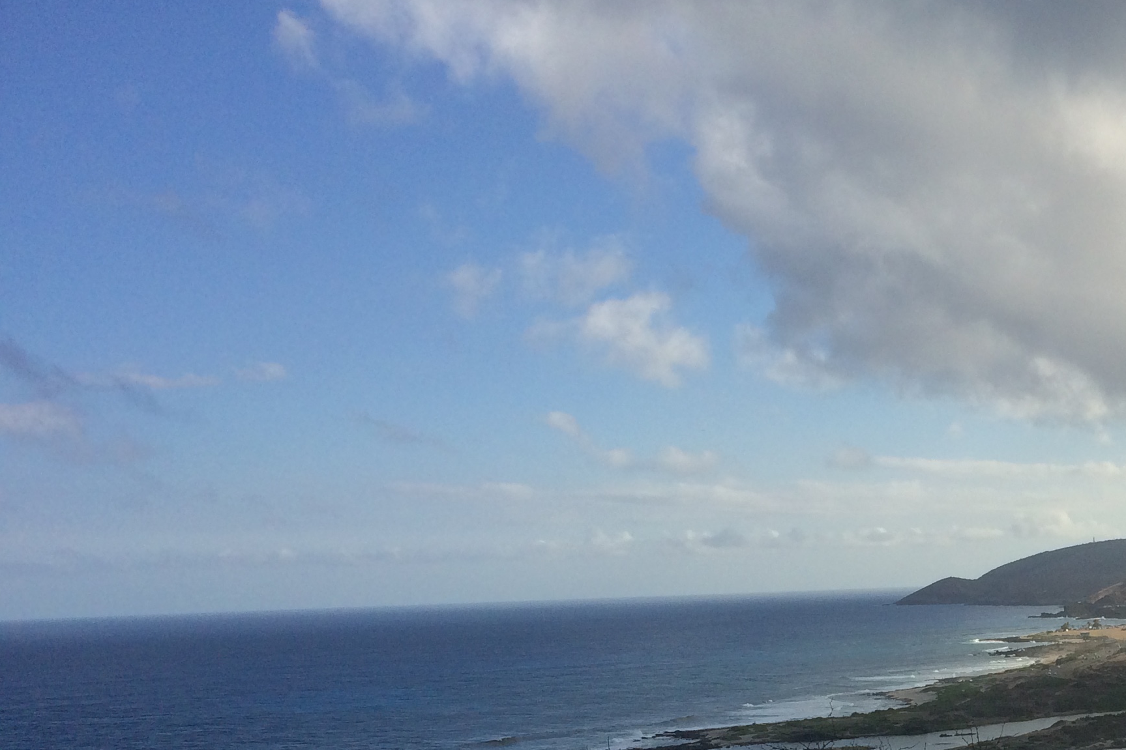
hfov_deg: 32.8
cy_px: 680
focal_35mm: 57
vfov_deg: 23.1
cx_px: 1063
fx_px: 1783
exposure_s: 1/2740
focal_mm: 4.15
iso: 32
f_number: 2.2
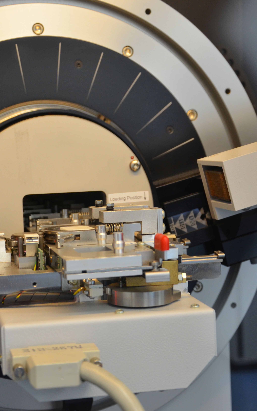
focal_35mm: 74
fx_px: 829
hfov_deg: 17.6
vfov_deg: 27.8
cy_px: 206
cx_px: 83
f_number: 4.2
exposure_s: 1/60
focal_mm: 32
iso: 560
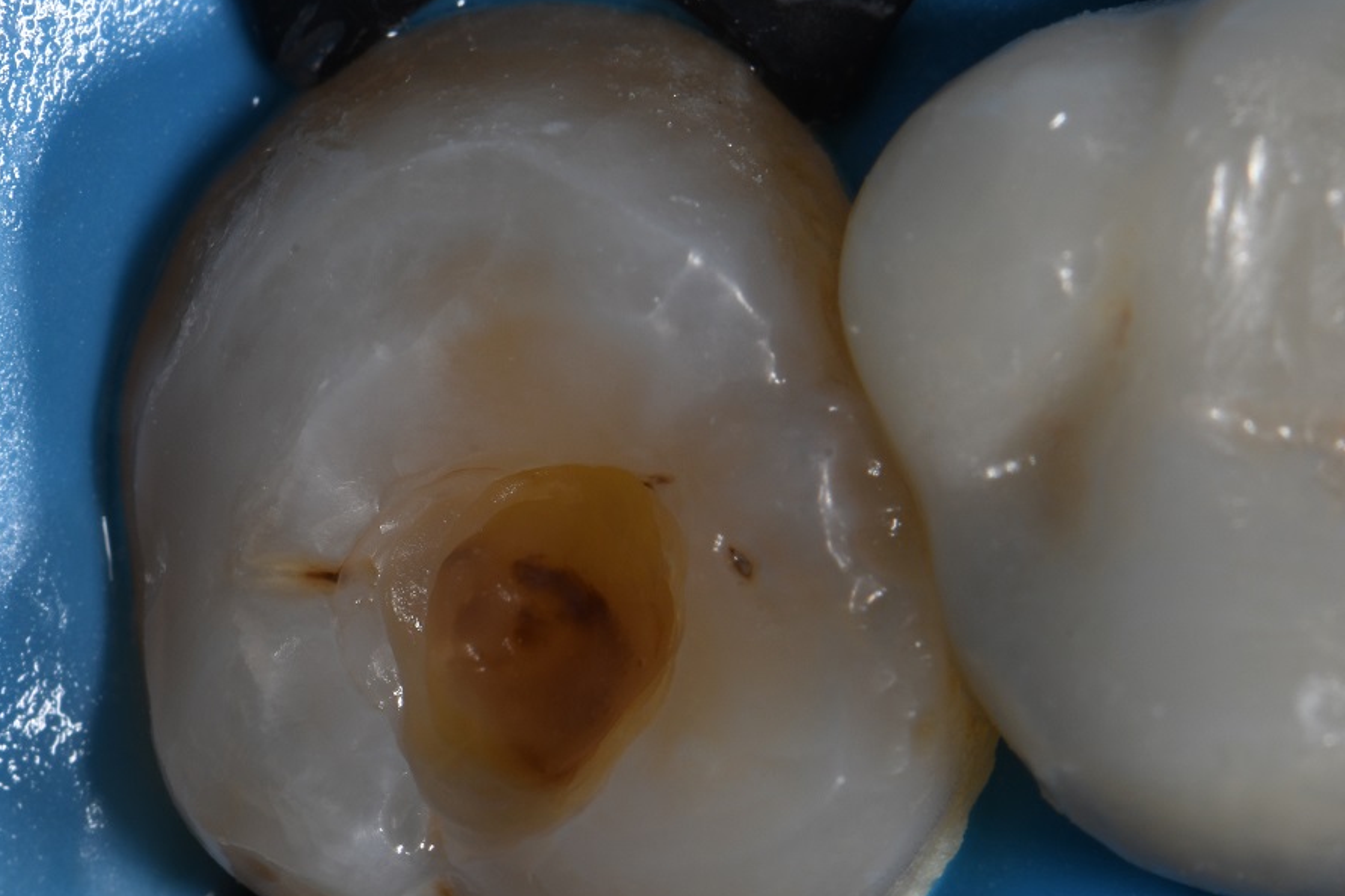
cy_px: 554
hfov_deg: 8.7
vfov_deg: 5.8
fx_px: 8888
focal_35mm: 238
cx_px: 603
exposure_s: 1/160
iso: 200
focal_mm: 105
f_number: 32
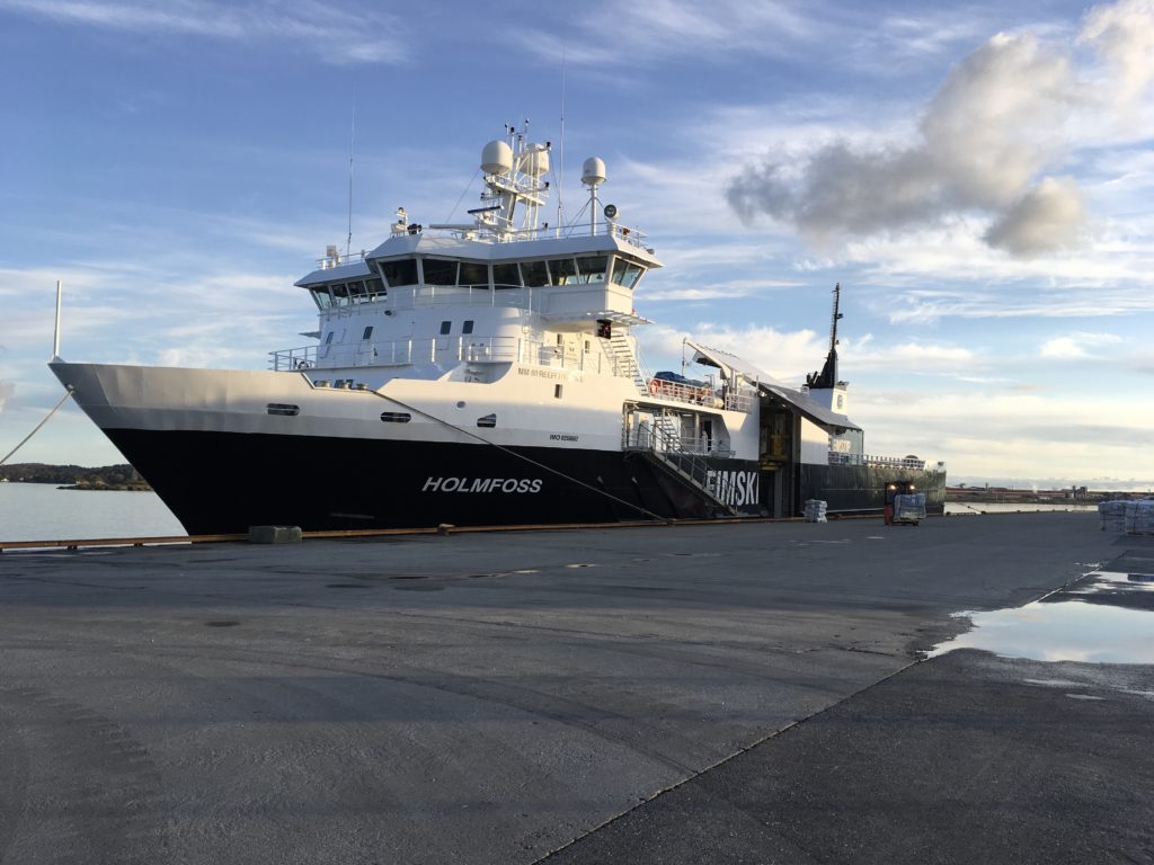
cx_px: 577
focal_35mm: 29
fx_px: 967
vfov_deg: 48.2
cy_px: 432
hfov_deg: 61.7
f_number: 2.2
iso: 25
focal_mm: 4.15
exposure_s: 1/754
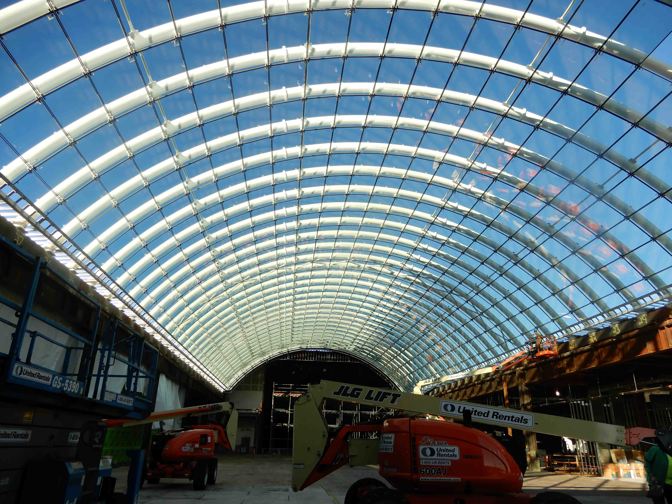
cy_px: 252
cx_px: 336
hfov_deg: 71.6
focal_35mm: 24
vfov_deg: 56.8
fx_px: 466
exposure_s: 1/400
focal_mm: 4.3
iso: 80
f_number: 3.4
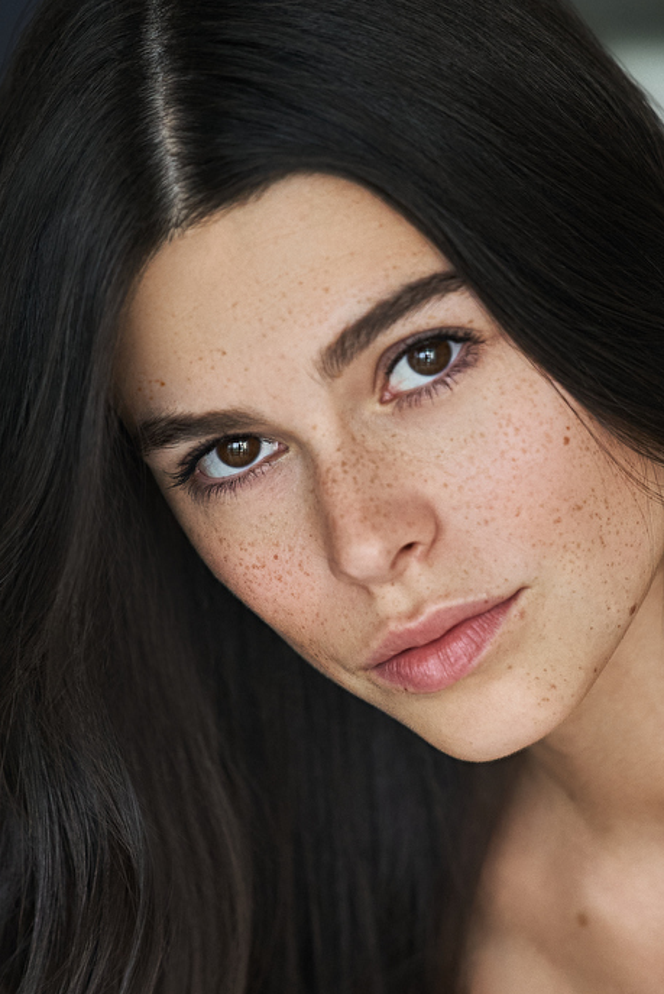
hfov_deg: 5.0
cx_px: 472
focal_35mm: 277
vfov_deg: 7.4
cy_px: 504
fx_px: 7652
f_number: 4
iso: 2000
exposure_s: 1/250
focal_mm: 186
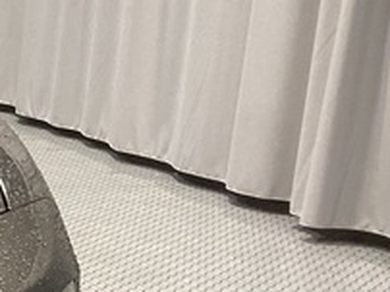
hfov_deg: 11.8
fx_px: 1553
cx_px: -535
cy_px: 371
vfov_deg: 10.5
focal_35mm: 138
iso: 100
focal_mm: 3
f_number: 1.8
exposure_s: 1/60
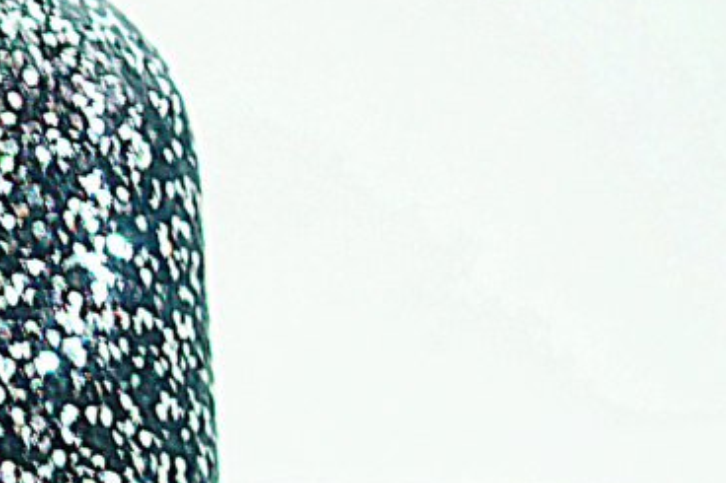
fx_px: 8627
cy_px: 261
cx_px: -600
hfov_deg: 4.8
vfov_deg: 3.2
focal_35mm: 428
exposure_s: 1/5
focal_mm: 70
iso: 200
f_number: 9
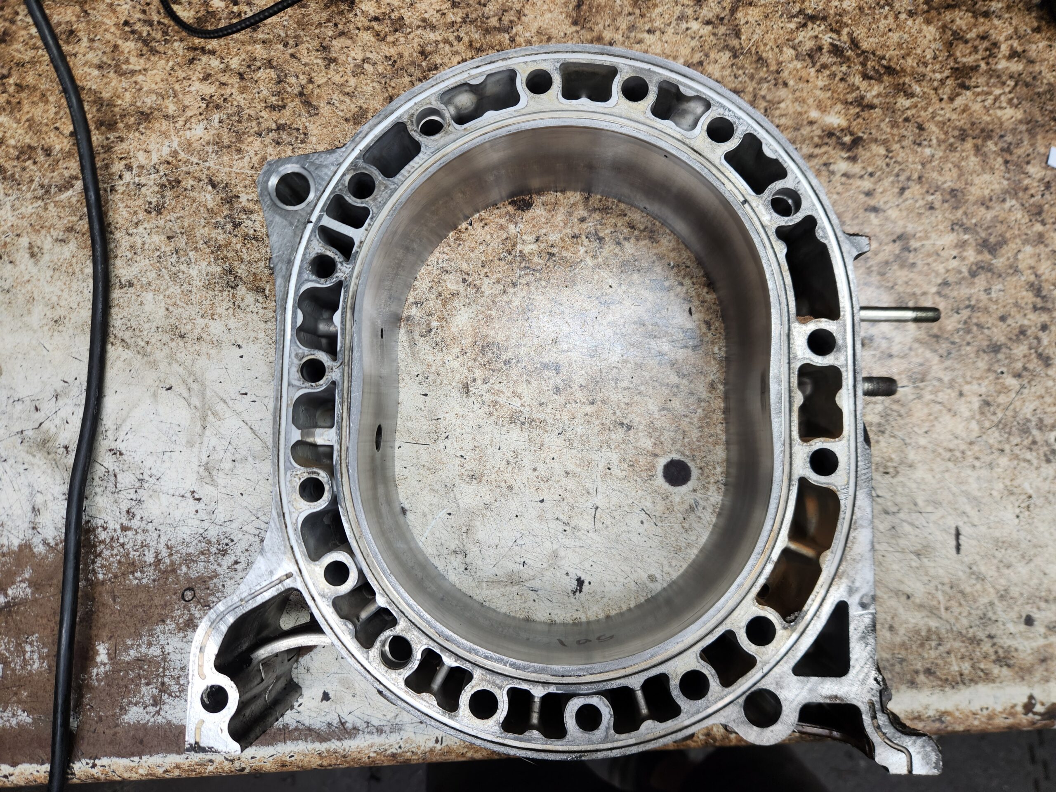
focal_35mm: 23
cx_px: 528
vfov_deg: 58.9
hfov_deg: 73.9
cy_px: 396
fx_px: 702
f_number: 1.8
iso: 50
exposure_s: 1/120
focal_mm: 5.4
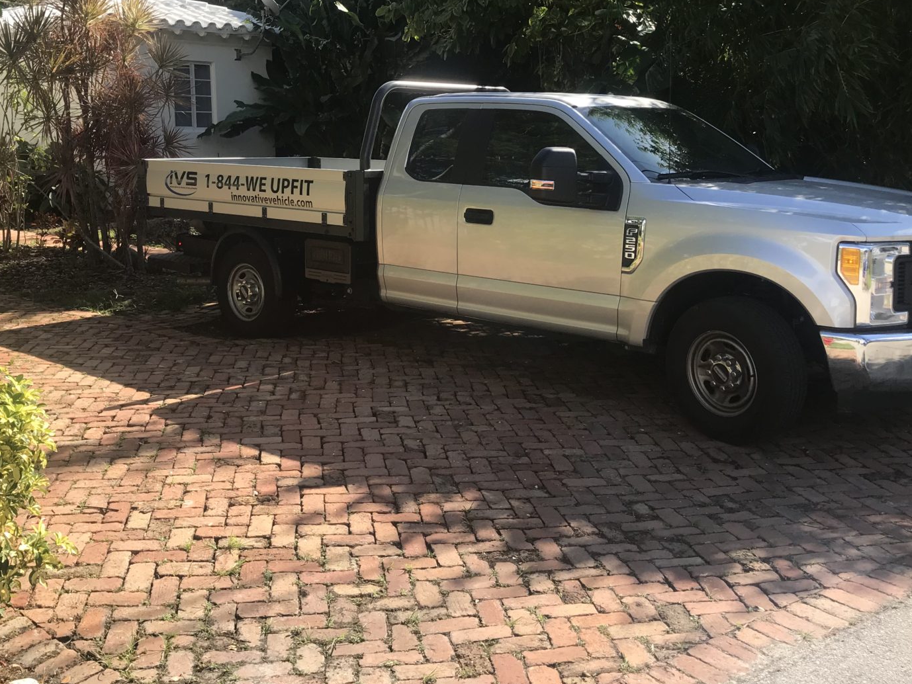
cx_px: 426
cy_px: 269
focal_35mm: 39
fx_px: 1028
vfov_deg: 36.7
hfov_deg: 47.8
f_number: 1.8
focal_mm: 3.99
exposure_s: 1/1100
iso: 20
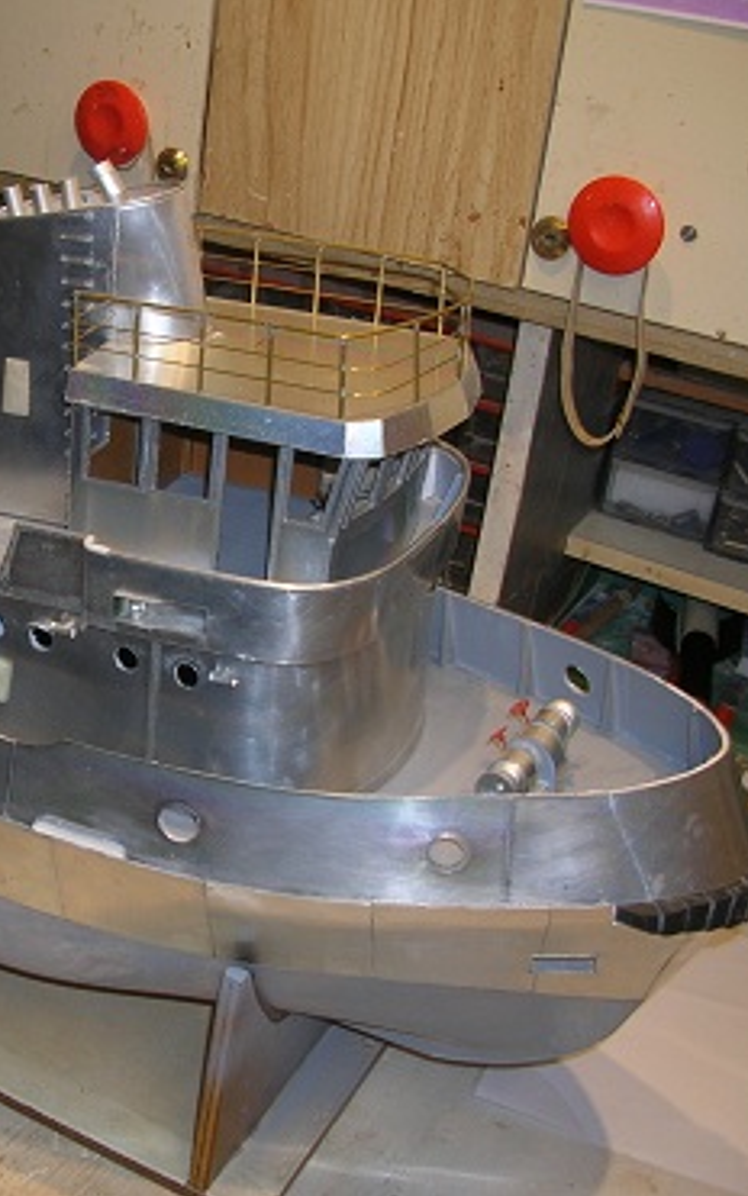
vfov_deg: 40.3
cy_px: 600
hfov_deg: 25.0
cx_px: 55
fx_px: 1630
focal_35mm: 50
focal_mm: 5.8
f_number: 2.8
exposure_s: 1/60.1
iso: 50
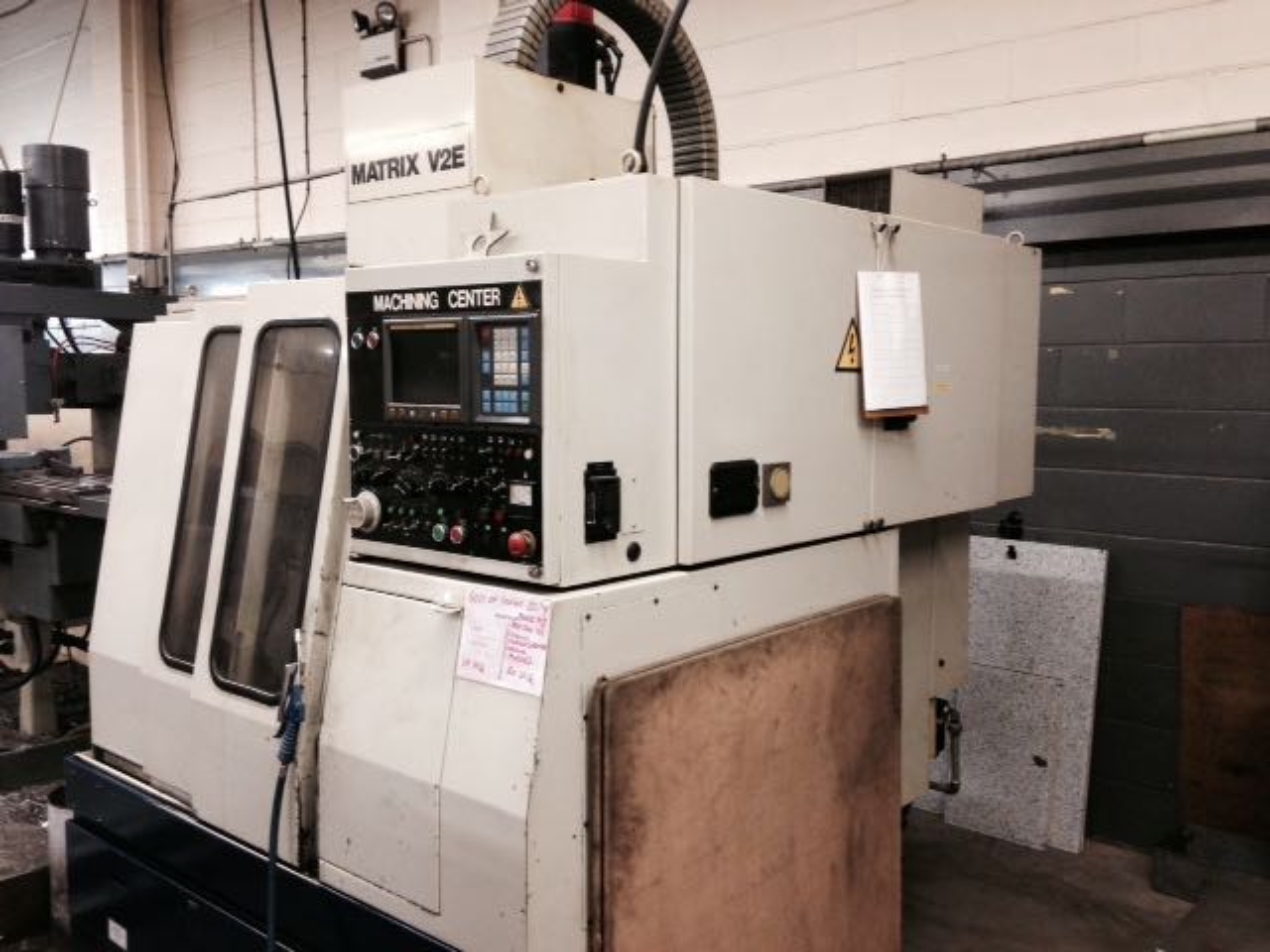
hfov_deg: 55.4
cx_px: 635
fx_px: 1211
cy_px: 476
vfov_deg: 42.9
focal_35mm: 33
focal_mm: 4.12
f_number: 2.4
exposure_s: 1/20
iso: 160
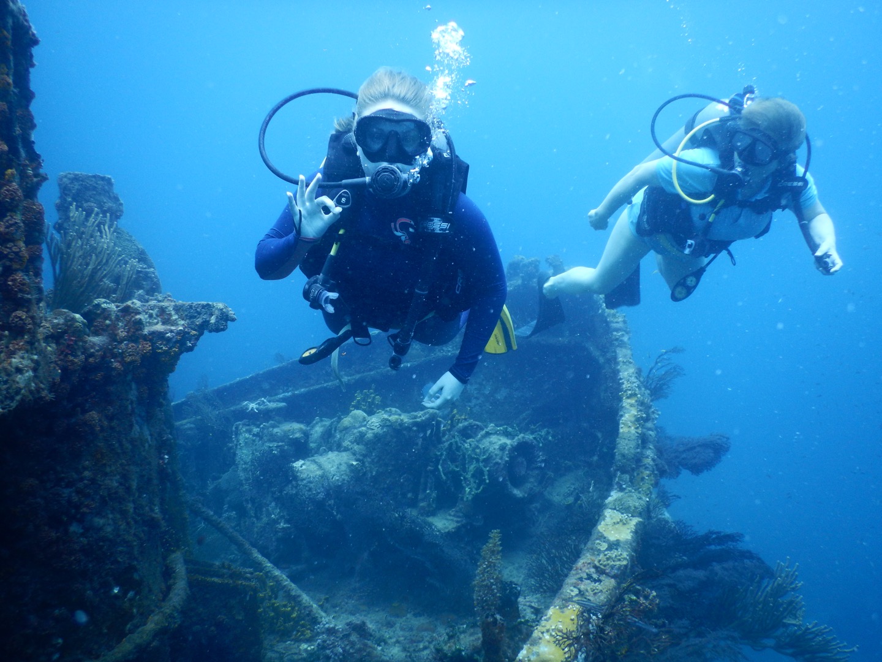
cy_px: 331
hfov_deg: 71.6
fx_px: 612
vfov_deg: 56.8
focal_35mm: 24
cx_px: 441
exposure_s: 1/160
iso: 125
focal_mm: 4.3
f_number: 2.8
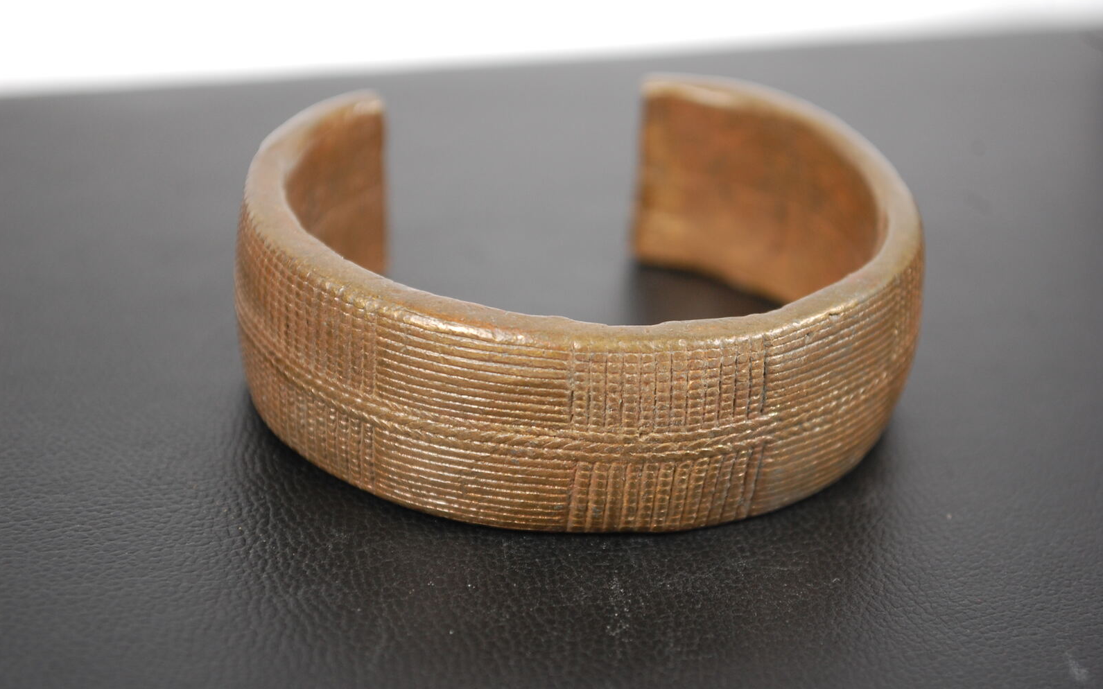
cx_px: 553
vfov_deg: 15.4
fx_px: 2540
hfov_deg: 24.5
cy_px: 354
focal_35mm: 85
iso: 400
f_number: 5.6
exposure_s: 1/100
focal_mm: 55
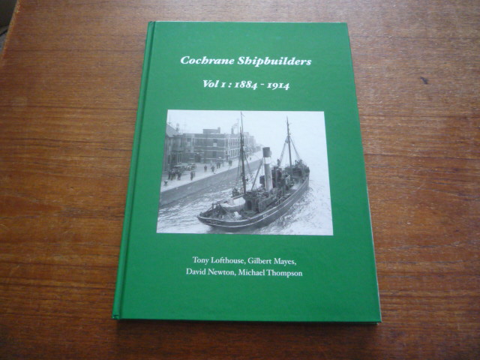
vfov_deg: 46.8
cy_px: 180
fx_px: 416
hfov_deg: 60.0
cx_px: 240
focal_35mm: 30
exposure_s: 1/25
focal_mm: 5.2
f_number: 3.3
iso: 400
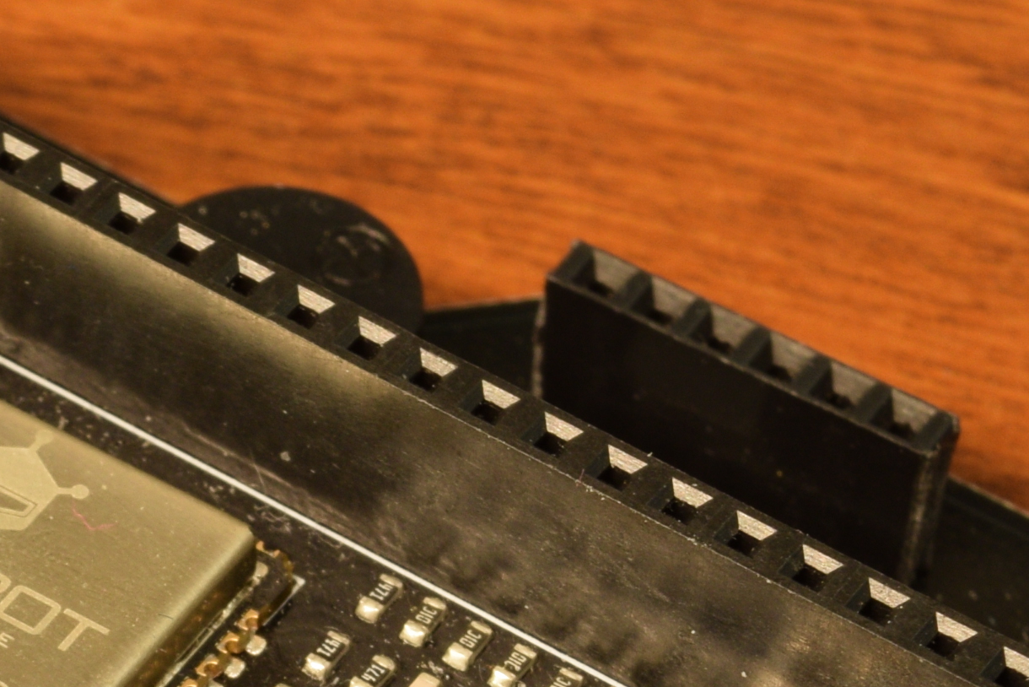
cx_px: -243
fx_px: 6004
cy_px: 793
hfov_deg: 9.6
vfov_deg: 6.5
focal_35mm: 210
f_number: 14
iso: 200
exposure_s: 1/1.6
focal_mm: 38
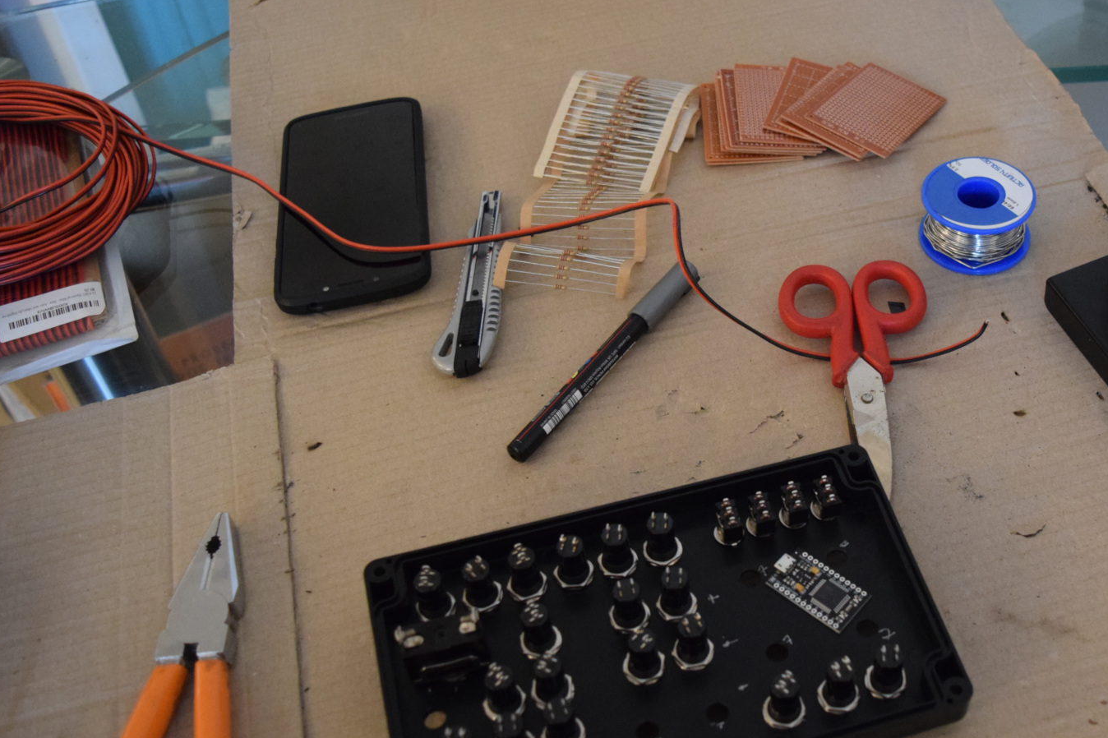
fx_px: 1438
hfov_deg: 41.3
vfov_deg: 28.8
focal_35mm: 47
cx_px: 787
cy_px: 366
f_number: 3.8
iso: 2800
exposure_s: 1/60
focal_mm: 21
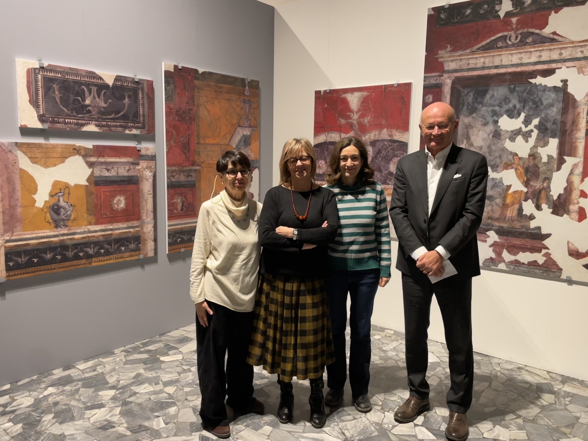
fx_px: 442
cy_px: 220
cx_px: 294
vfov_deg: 53.1
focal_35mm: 26
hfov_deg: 67.3
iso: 200
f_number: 1.6
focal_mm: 4.2
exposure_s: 1/56
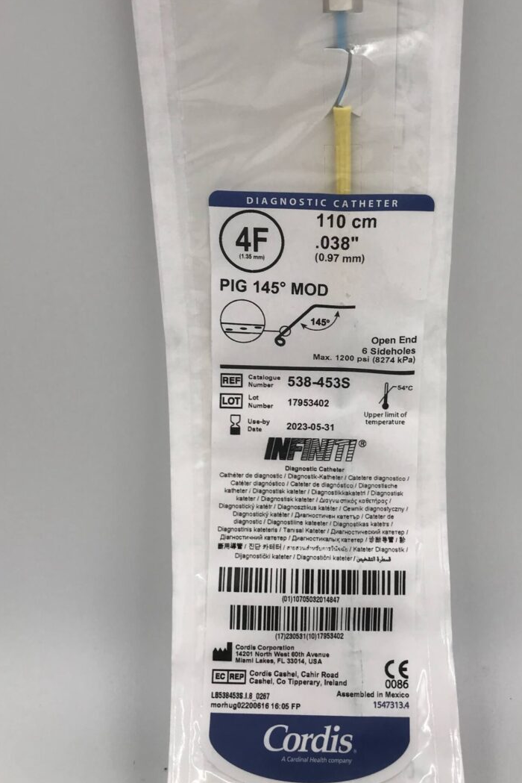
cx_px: 305
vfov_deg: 51.6
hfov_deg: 35.9
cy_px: 326
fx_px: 804
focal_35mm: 37
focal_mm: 3.99
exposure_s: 1/140
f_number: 1.8
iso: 20
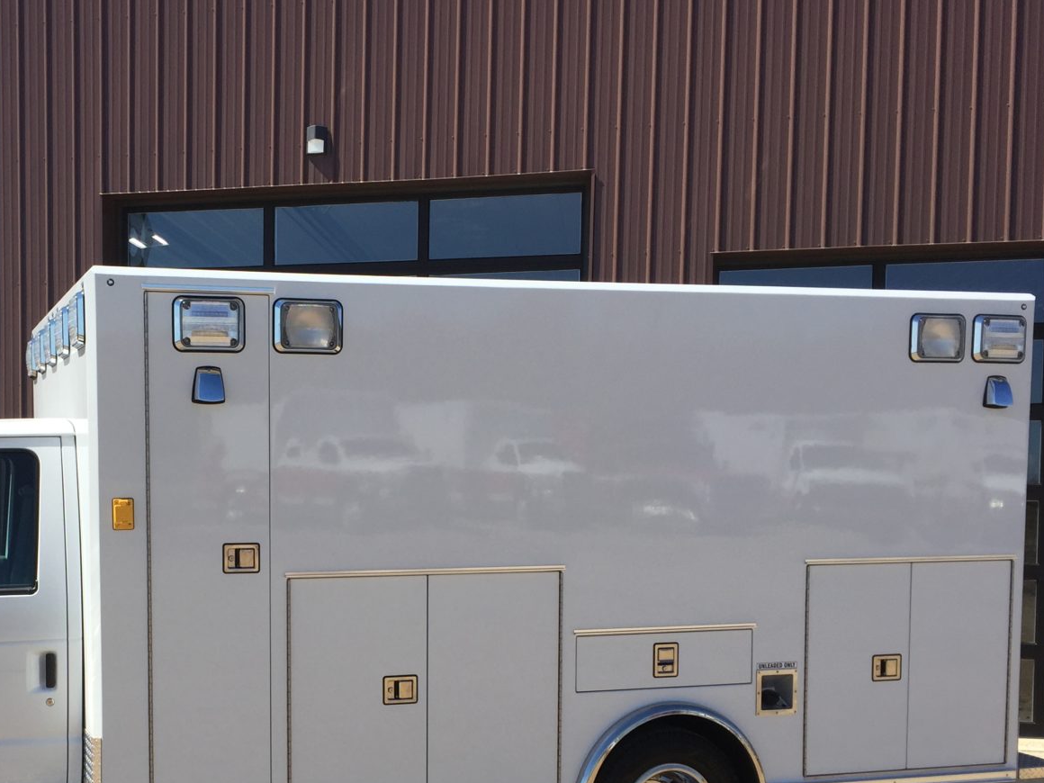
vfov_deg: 31.7
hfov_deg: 41.0
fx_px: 1357
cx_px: 282
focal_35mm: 45
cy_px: 578
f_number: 2.2
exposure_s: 1/1799
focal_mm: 4.15
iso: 32
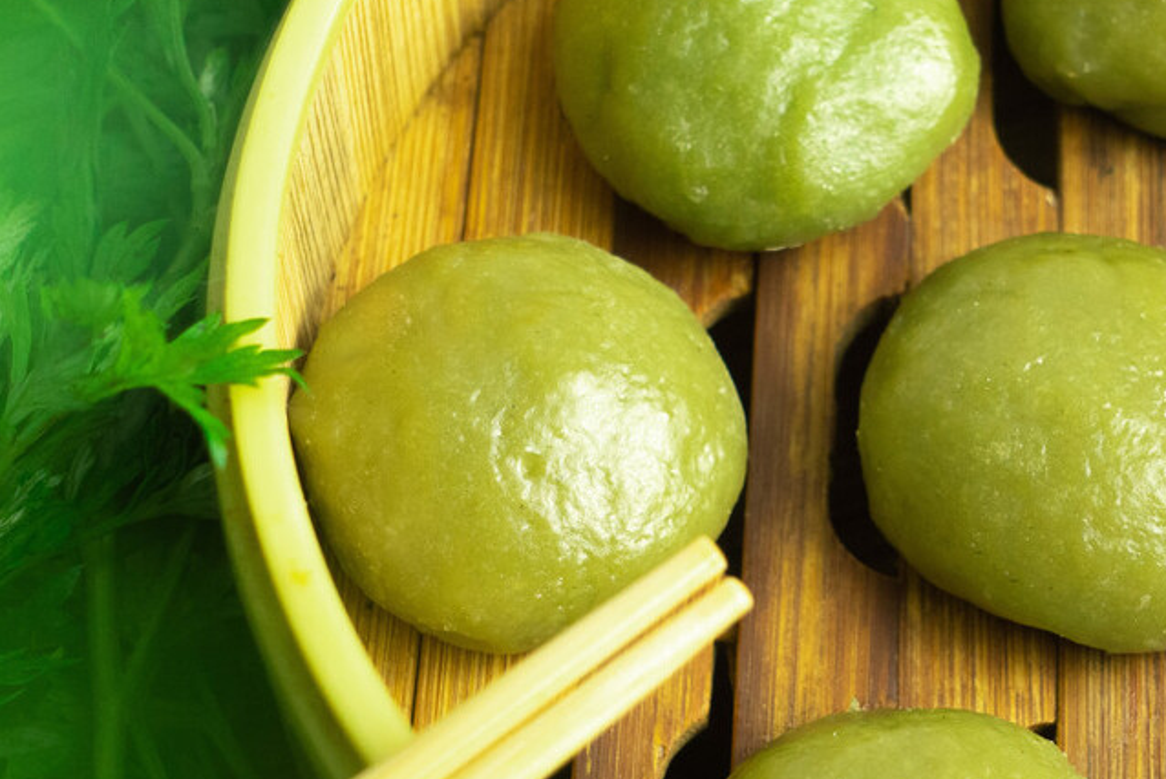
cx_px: 804
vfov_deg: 14.5
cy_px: 514
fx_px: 3046
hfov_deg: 21.6
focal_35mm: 94
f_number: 3.2
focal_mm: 18.51
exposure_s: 1/125
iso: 400
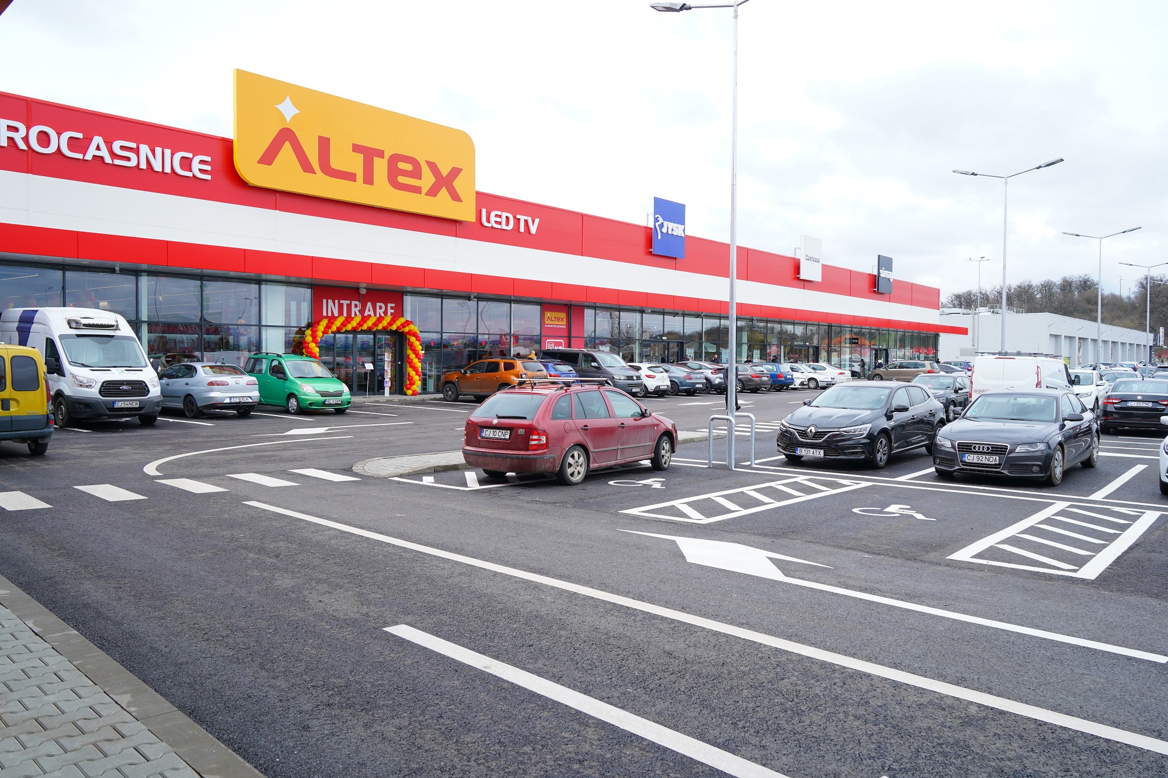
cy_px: 389
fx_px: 876
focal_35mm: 27
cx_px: 584
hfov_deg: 67.4
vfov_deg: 47.9
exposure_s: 1/160
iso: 160
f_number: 7.1
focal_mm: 27
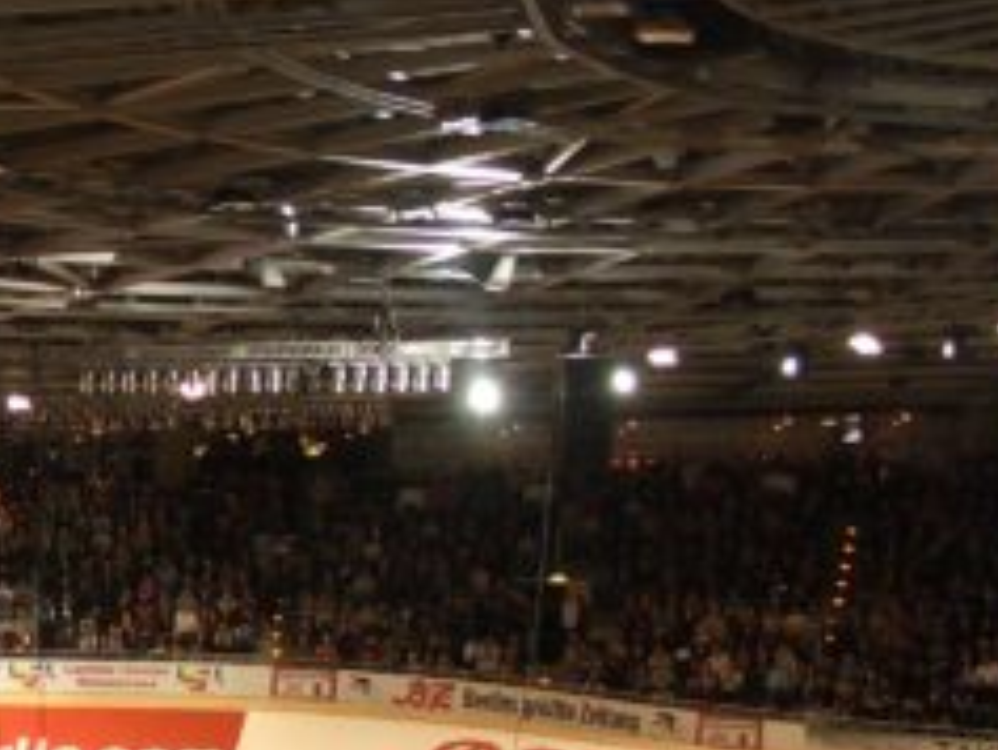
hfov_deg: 17.5
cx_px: -223
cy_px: 392
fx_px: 3086
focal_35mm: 107
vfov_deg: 13.8
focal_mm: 7.1
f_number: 2.8
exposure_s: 1/60
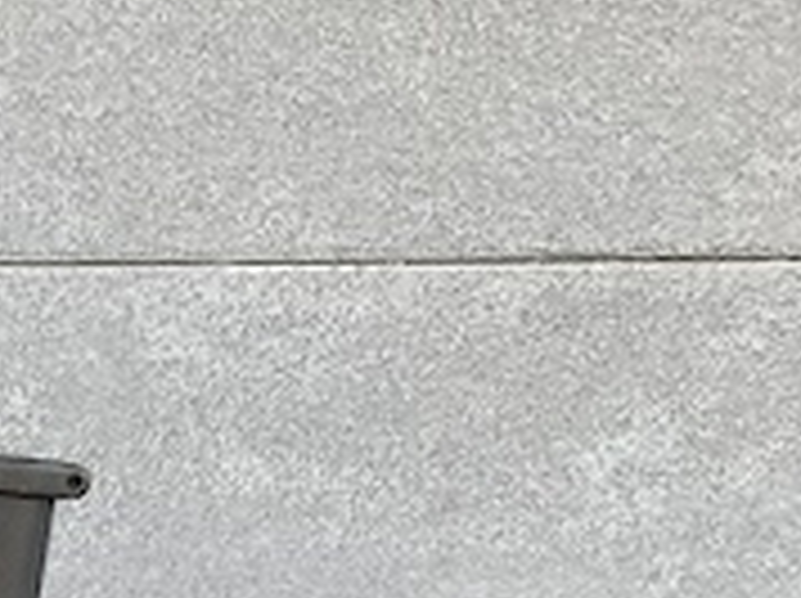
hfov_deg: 14.3
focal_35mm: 126
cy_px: 971
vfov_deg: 11.2
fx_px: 2912
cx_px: -522
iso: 40
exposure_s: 1/121
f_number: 1.8
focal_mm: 3.99
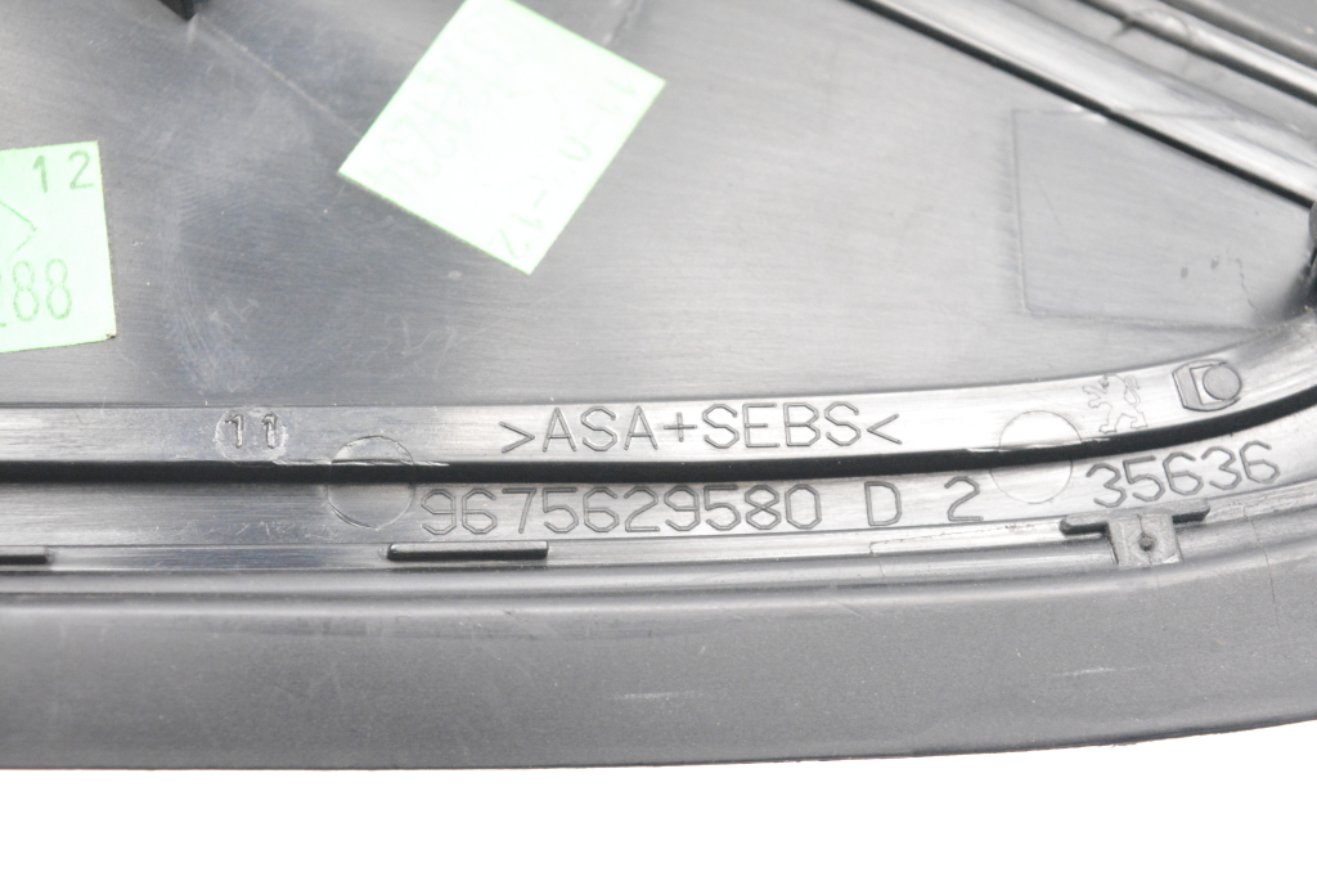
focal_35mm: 82
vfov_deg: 16.5
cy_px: 438
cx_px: 658
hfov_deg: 24.6
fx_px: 3017
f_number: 8
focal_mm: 55
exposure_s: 1/250
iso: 6400
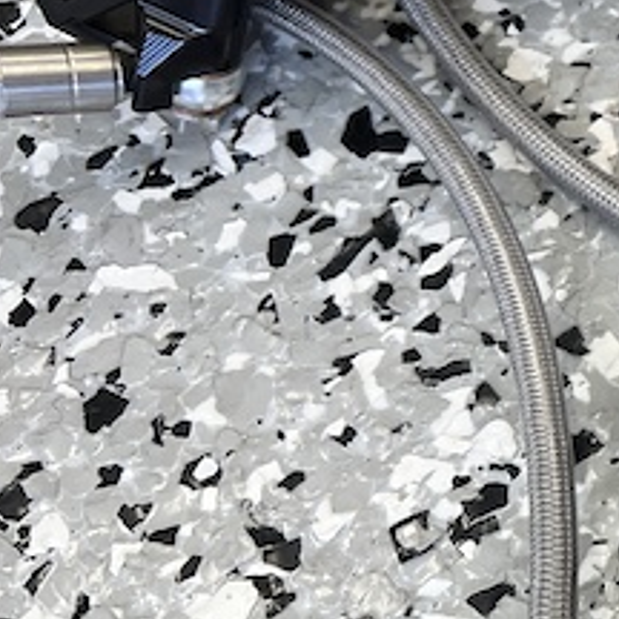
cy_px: 206
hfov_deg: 17.0
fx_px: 1720
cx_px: 1092
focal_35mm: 85
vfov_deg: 20.3
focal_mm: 5.7
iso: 64
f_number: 1.5
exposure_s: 1/120
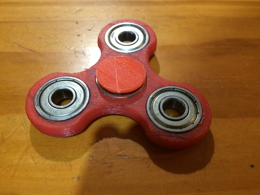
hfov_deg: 61.7
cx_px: 130
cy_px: 98
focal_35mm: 29
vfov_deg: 48.2
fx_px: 218
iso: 320
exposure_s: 1/20
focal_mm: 4.15
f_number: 2.2
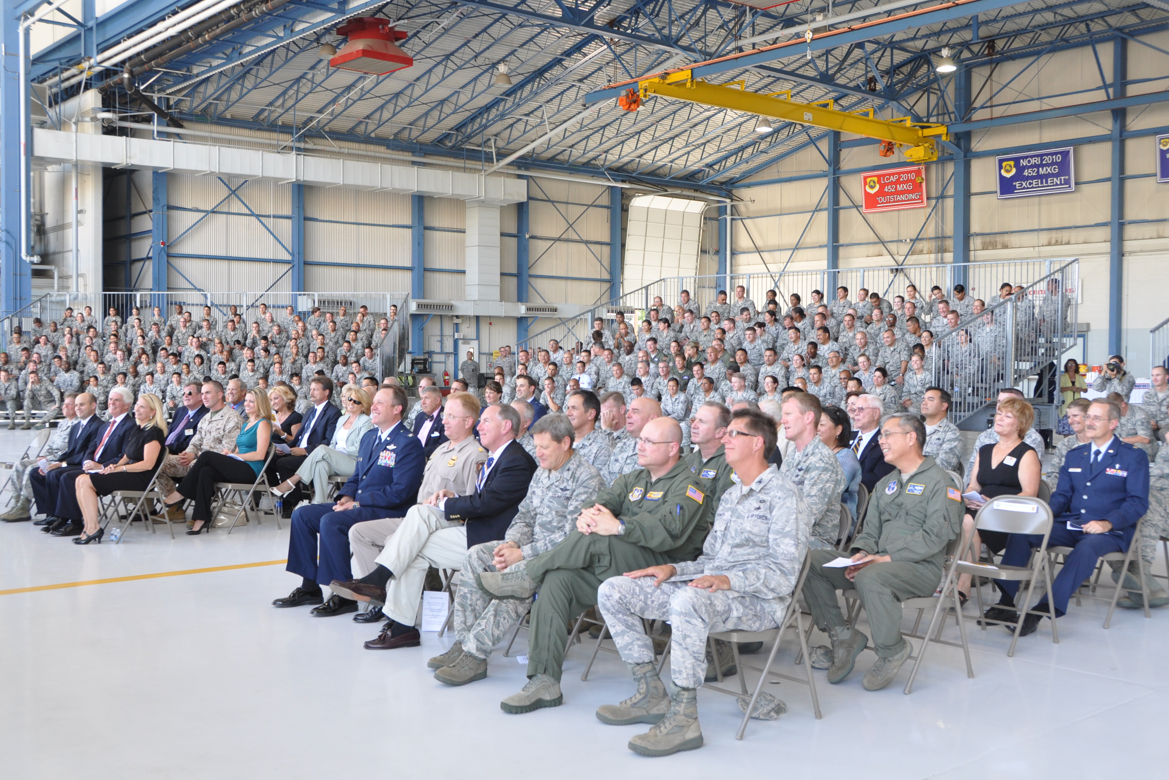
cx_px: 584
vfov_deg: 35.1
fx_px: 1234
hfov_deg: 50.7
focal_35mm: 38
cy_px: 385
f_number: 6.3
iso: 400
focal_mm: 22
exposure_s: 1/60
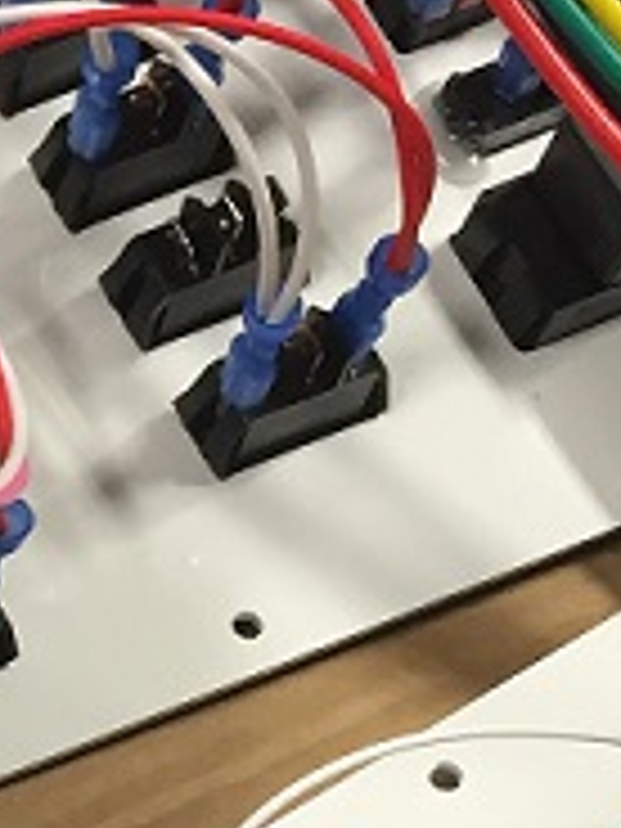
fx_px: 3397
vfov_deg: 13.7
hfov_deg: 9.6
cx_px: -695
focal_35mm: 142
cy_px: 783
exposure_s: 1/30
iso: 64
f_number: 2.2
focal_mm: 4.15
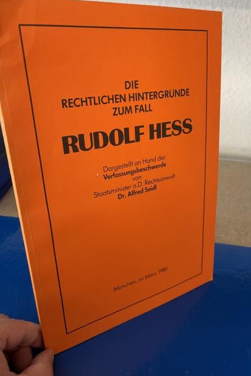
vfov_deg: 65.5
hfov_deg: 46.4
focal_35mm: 28
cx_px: 128
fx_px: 293
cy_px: 183
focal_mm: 5.1
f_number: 1.6
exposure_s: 1/50
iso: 320
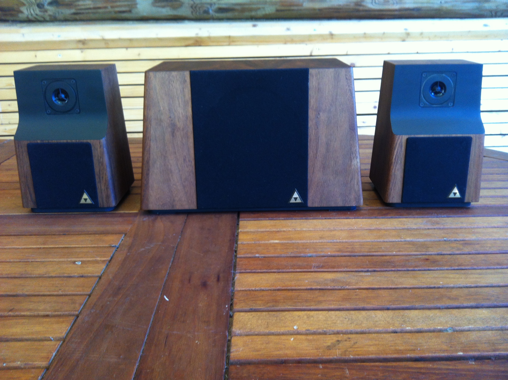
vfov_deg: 40.6
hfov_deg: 52.7
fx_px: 513
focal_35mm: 35
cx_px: 254
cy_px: 190
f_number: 2.8
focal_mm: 3.85
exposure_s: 1/15
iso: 125
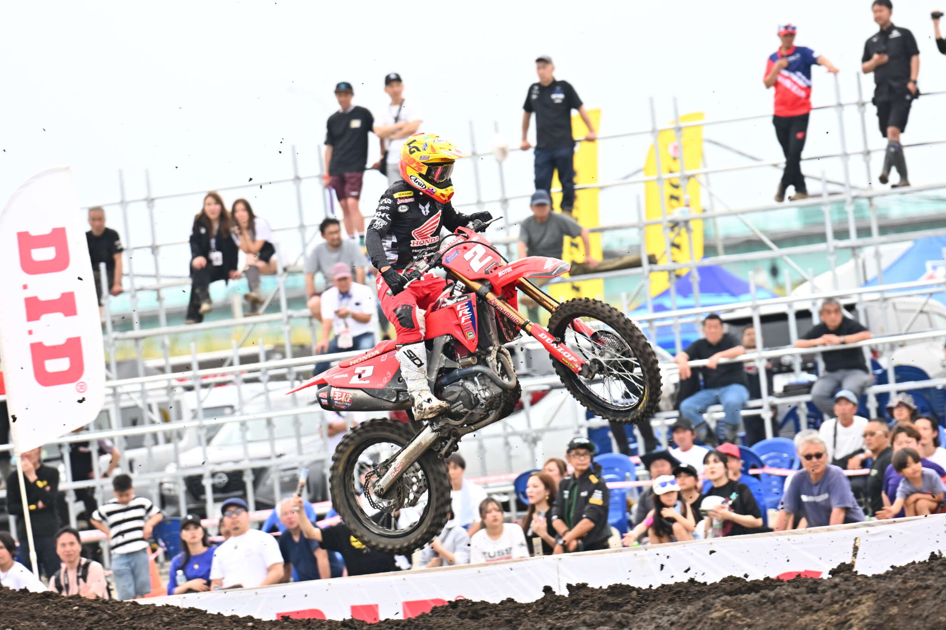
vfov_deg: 4.6
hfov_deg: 6.9
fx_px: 7880
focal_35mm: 300
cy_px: 315
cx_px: 473
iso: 250
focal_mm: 200
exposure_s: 1/640
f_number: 4
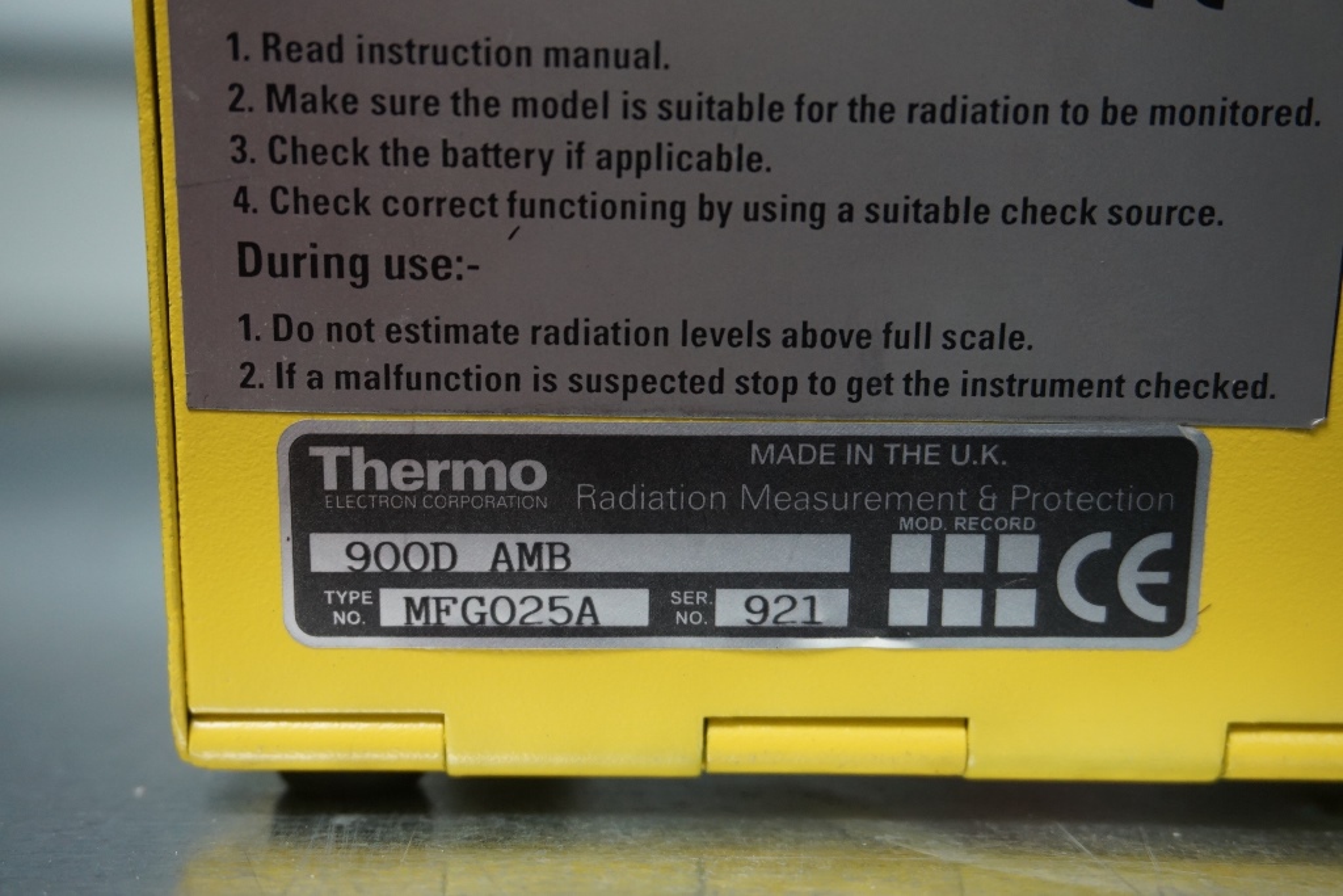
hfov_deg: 42.3
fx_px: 1735
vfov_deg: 29.0
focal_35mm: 46
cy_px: 448
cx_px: 672
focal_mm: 31
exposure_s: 1/60
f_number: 5
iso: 1000
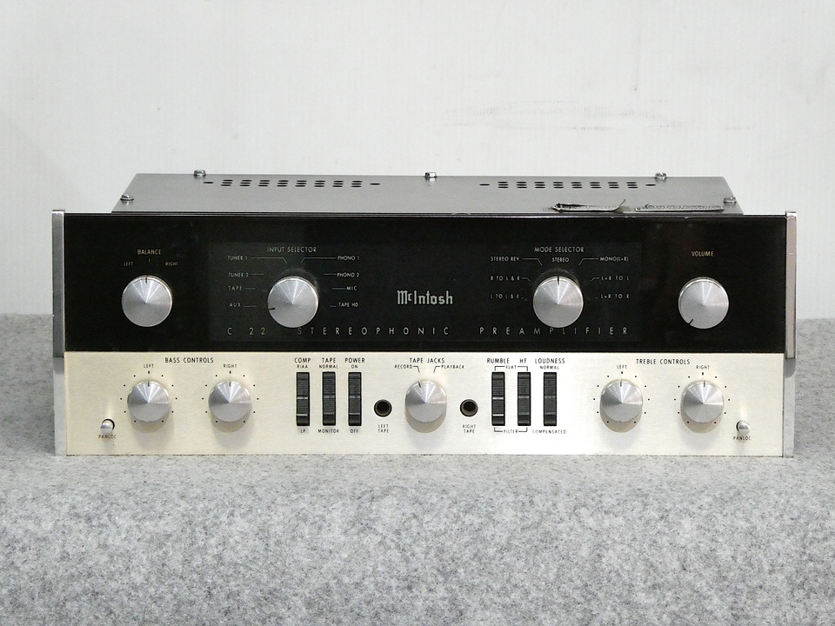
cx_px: 418
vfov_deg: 9.3
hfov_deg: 12.3
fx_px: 3859
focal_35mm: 160
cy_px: 313
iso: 1250
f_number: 5.5
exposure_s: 1/80
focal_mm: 28.7
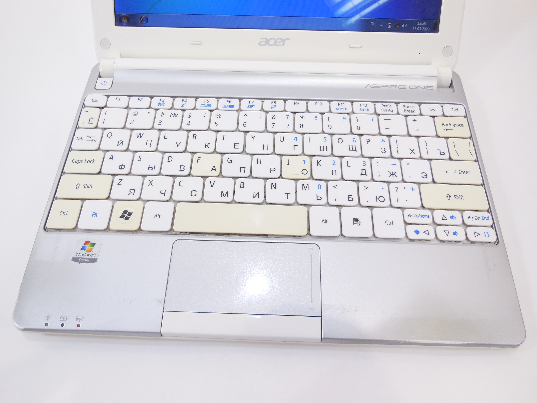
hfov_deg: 69.4
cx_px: 268
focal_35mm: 25
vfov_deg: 54.9
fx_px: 388
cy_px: 202
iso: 125
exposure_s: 1/80
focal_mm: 4.5
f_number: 3.1
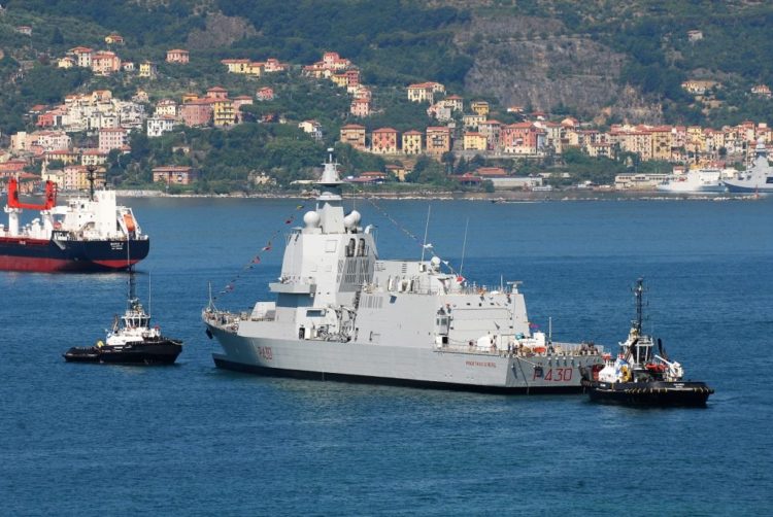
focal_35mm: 315
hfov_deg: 6.5
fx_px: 6772
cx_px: 386
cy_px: 258
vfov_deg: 4.4
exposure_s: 1/350
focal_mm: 210
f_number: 11
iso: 200
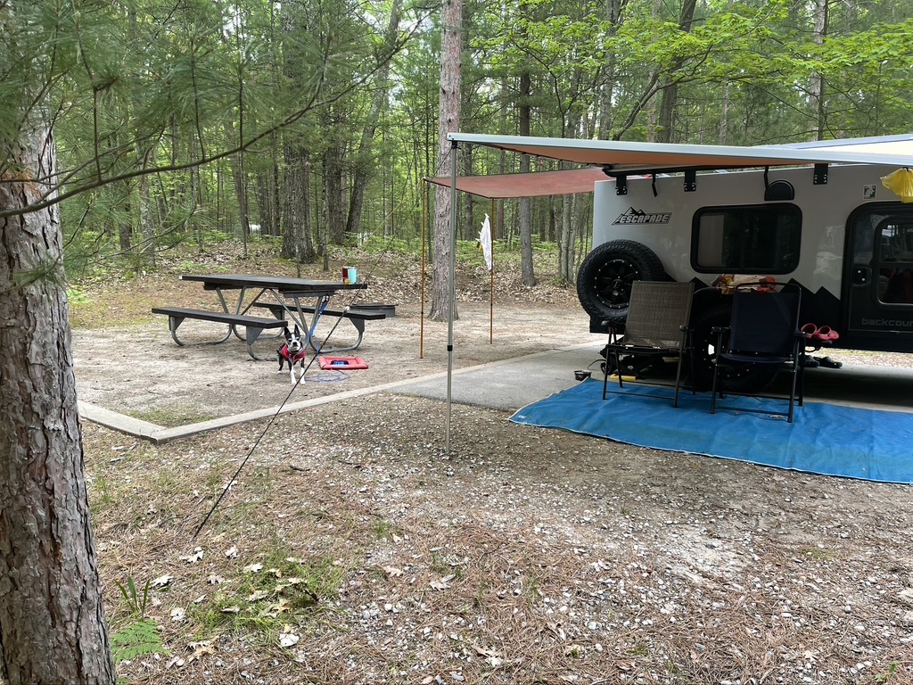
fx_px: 686
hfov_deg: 67.3
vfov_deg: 53.1
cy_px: 342
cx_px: 456
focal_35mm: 26
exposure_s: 1/121
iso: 64
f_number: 1.6
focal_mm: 5.1
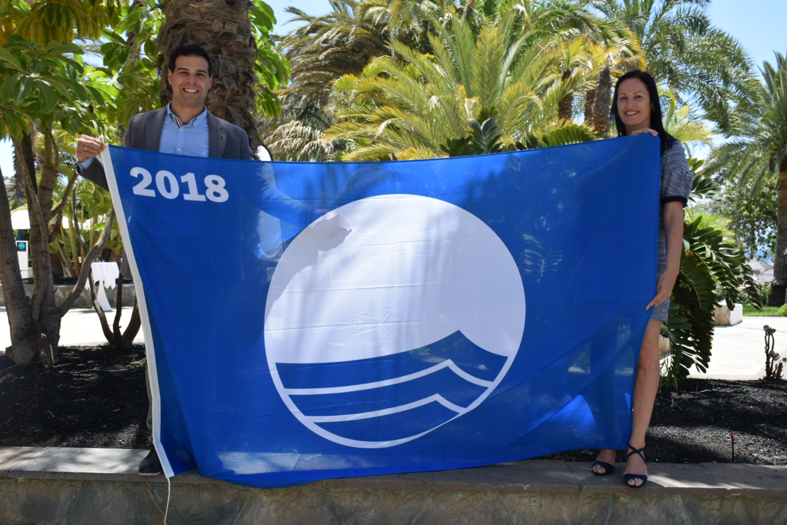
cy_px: 262
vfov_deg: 36.9
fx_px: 787
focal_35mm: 36
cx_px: 394
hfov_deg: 53.1
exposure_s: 1/250
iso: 200
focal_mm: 24
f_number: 8
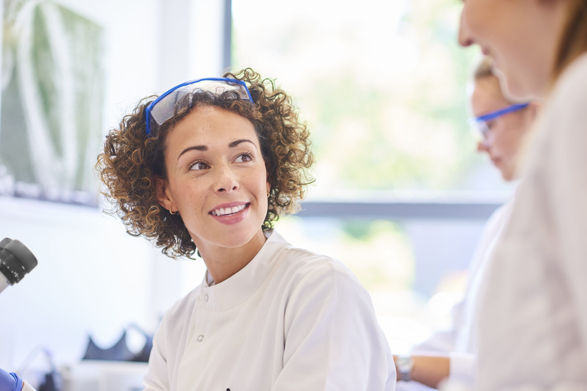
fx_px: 1386
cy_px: 196
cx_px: 294
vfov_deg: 16.1
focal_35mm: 85
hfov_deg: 23.9
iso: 500
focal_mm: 85
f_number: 2.5
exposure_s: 1/320
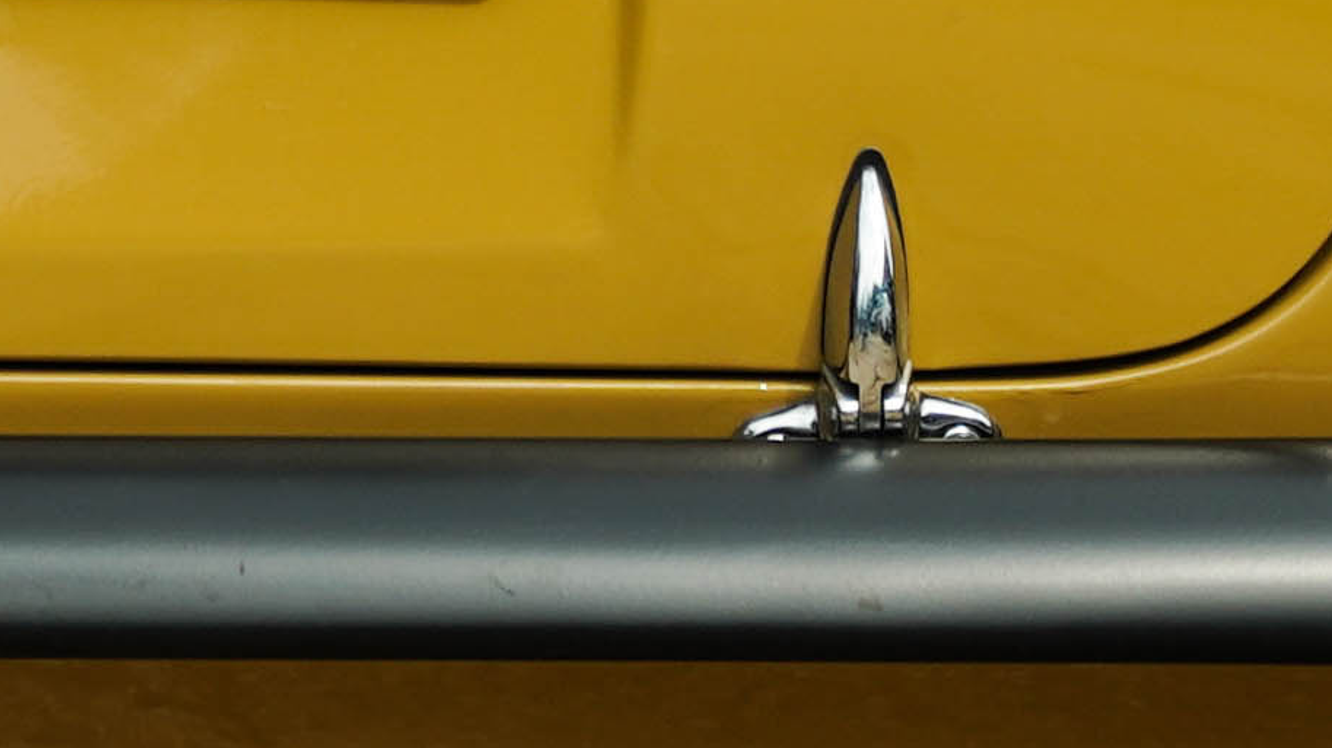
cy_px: -765
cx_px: -657
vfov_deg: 2.5
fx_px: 17019
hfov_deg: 4.5
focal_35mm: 482
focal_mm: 70
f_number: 3.2
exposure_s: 1/800
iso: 125
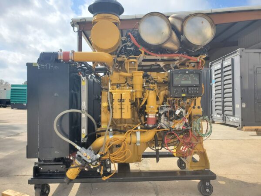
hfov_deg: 67.3
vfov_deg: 53.1
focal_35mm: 26
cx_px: 130
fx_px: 196
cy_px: 98
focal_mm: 4.3
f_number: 2.4
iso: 50
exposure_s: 1/970
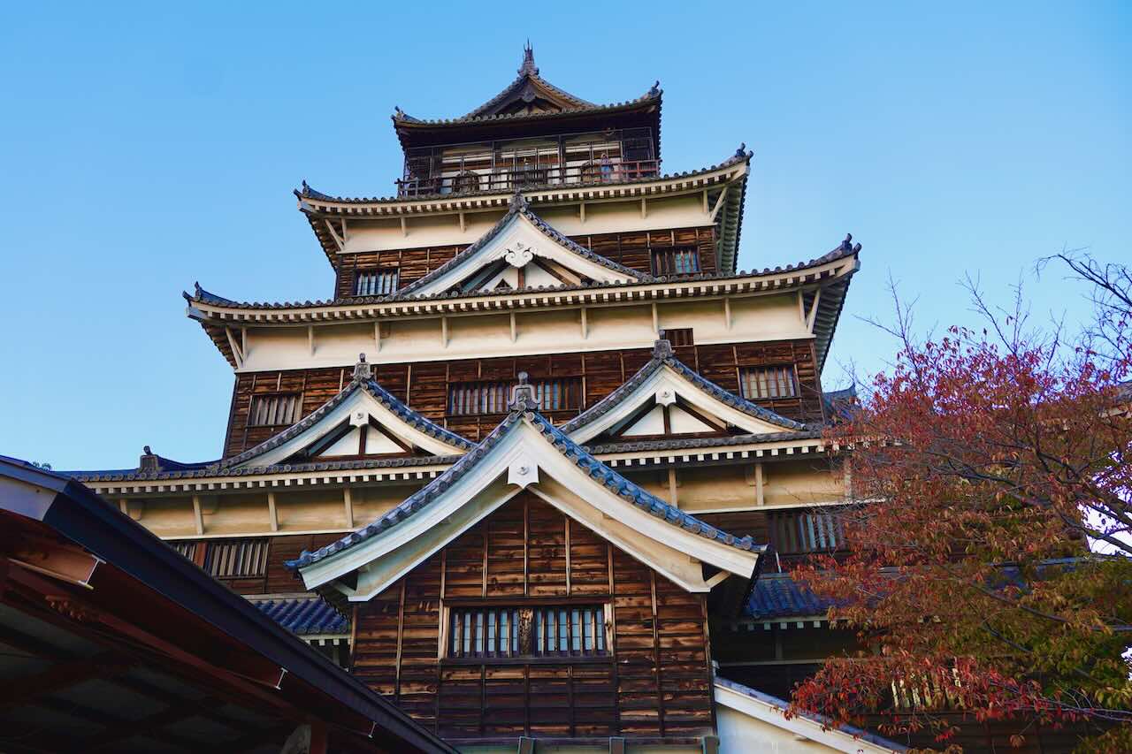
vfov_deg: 47.9
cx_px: 566
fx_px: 849
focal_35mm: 27
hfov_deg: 67.4
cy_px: 377
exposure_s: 1/30
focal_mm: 18
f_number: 4.5
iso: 100
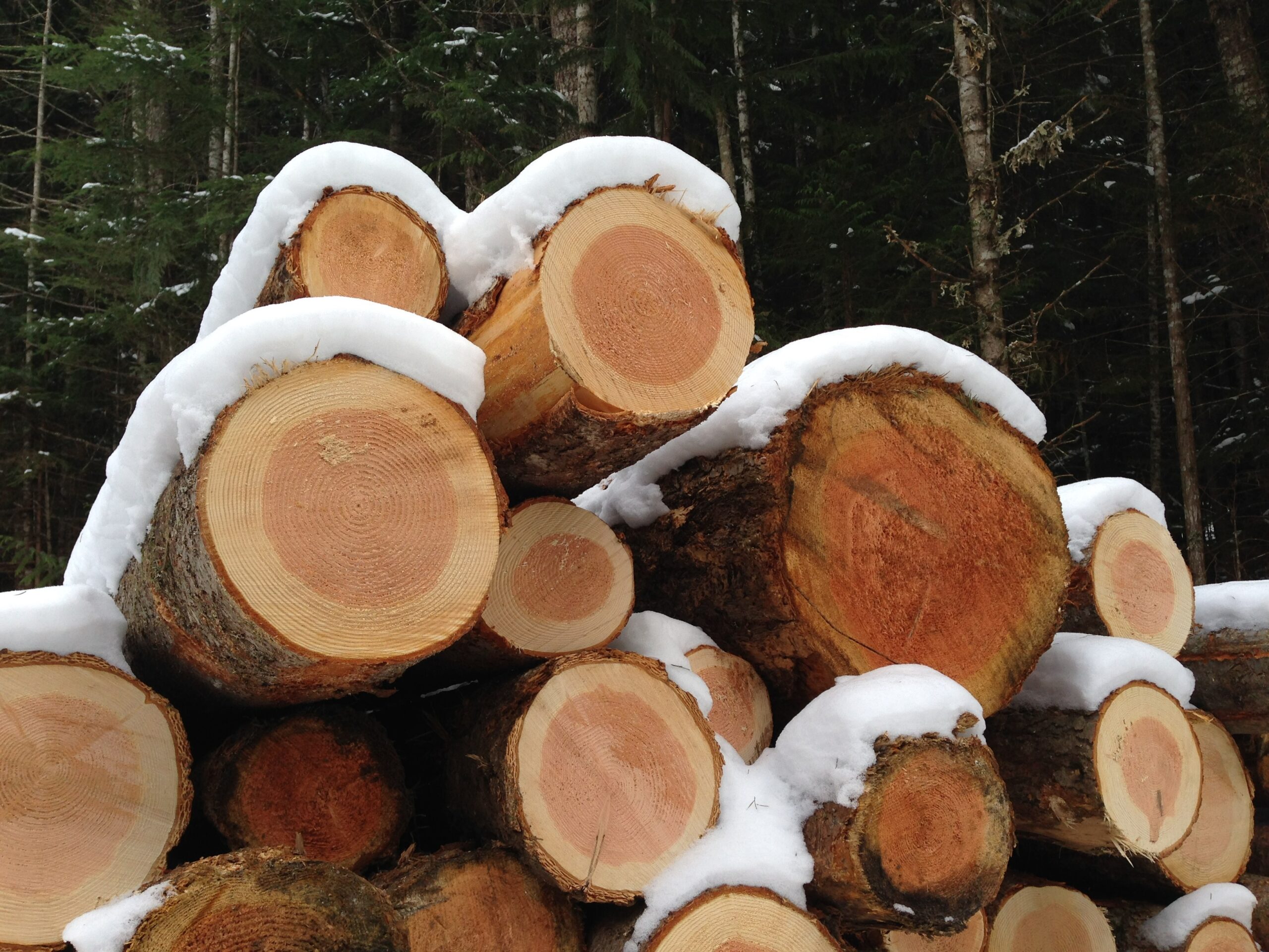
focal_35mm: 33
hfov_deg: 55.3
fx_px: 1210
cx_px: 634
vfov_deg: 43.0
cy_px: 476
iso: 50
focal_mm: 4.12
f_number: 2.4
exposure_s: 1/164
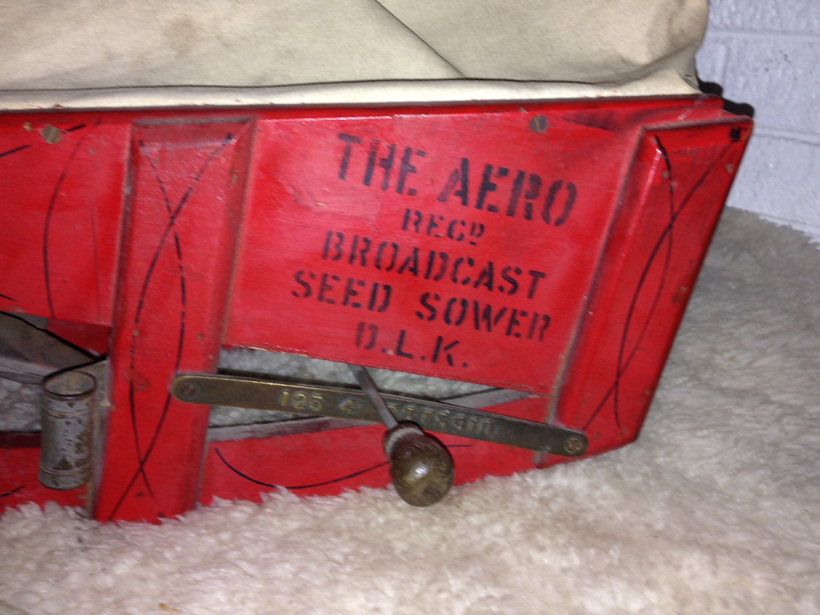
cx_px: 433
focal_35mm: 37
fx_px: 876
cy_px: 272
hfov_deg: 50.1
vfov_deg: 38.6
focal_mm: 4.12
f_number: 2.4
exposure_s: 1/17
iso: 50
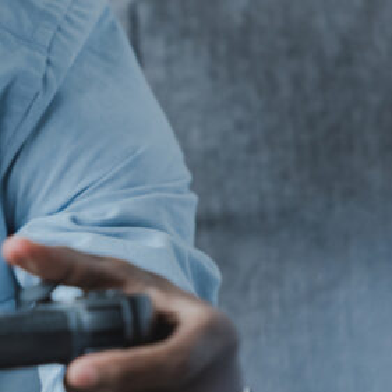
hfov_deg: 2.1
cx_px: -201
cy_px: 34
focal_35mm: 837
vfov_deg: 2.1
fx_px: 10724
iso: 400
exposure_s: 1/100
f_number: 2.8
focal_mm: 180
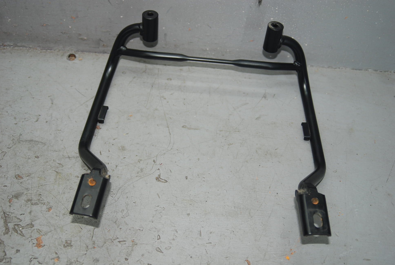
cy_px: 132
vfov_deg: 29.0
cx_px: 198
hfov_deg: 42.3
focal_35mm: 46
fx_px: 511
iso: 200
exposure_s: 1/60
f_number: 3.3
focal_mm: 31
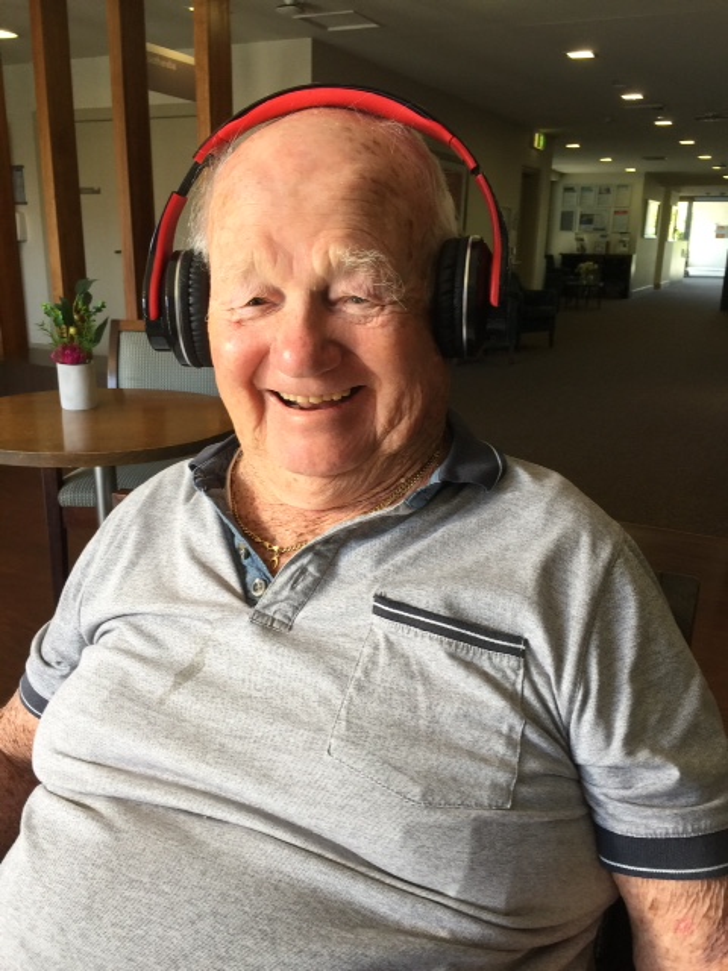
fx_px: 813
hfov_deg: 48.2
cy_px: 486
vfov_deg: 61.7
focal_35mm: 29
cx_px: 364
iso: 40
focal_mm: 4.15
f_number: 2.2
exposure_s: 1/50
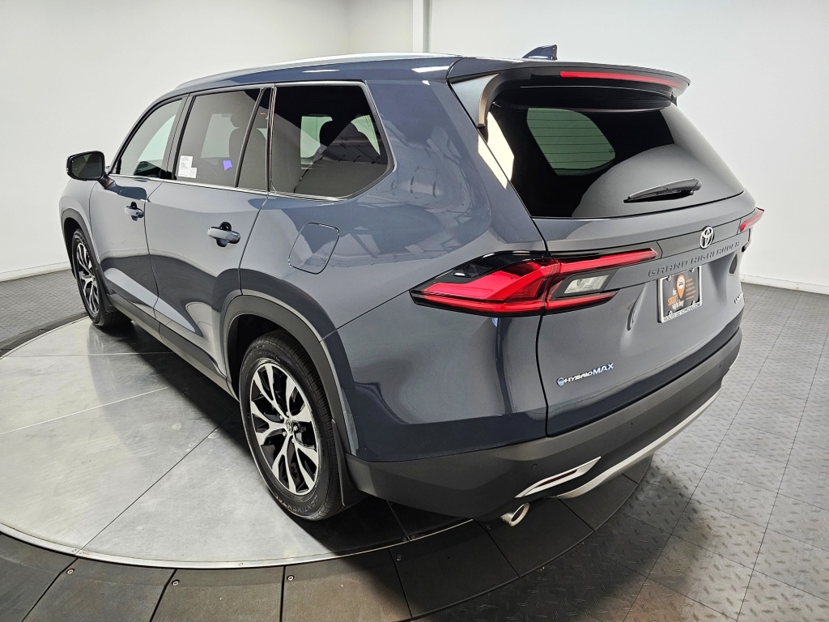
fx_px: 551
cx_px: 414
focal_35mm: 23
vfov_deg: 58.9
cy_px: 311
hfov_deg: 73.9
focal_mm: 6.3
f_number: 1.7
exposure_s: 1/60
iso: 800
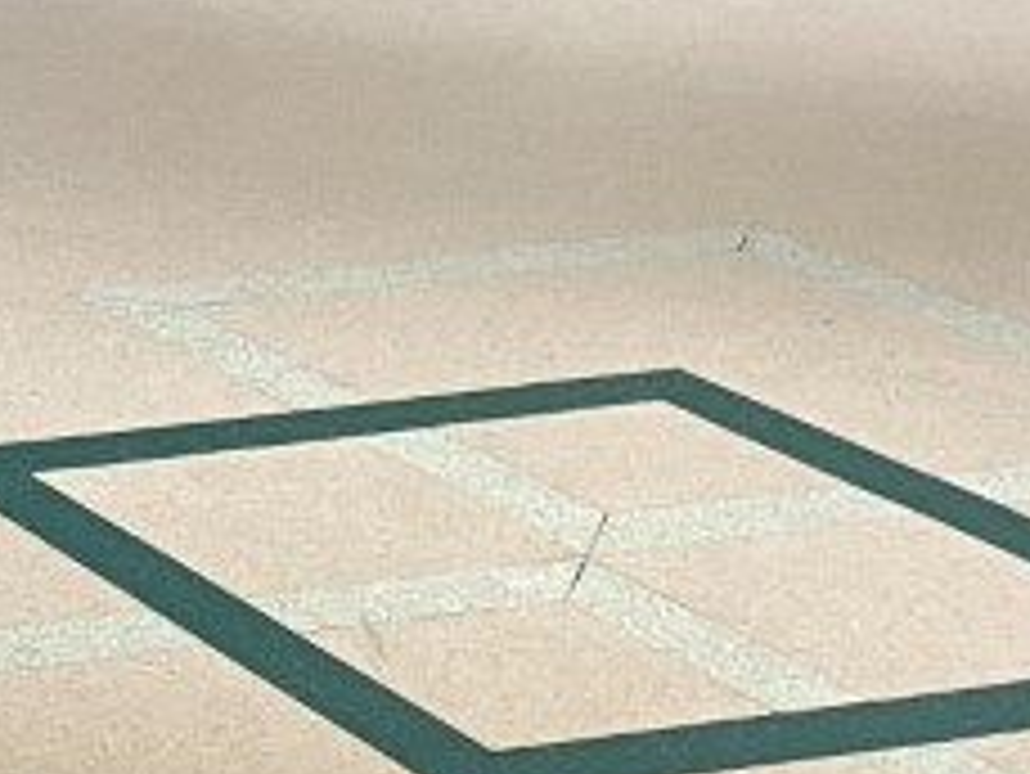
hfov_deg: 12.5
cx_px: -1142
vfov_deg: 10.8
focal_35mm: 136
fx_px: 4049
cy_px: -18
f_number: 1.6
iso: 100
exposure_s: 1/50
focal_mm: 4.2
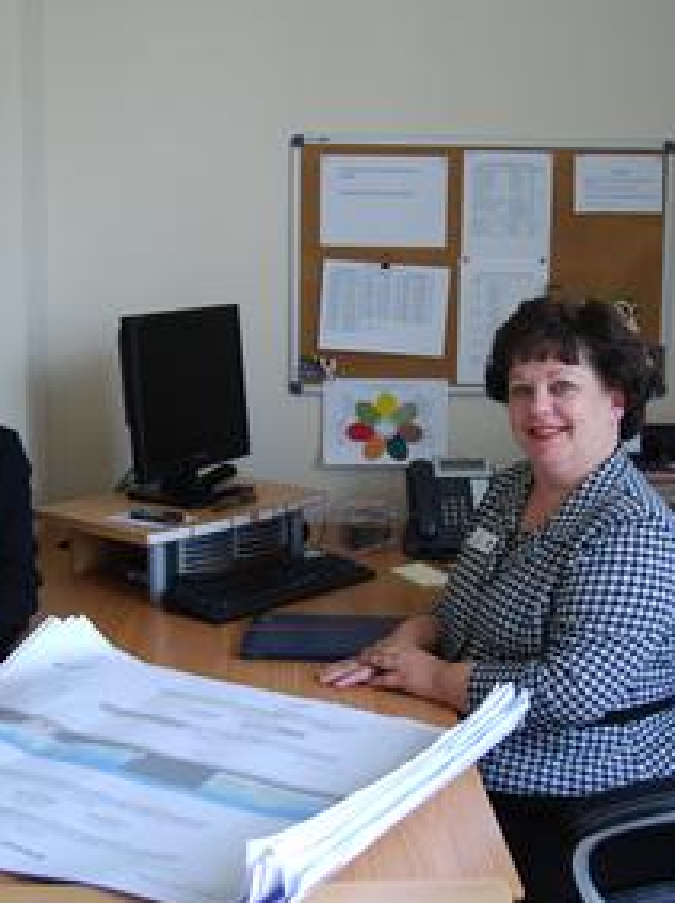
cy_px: 458
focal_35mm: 51
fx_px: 1321
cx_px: 326
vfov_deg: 37.7
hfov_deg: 28.7
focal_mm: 23
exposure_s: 1/50
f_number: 3.8
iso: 200
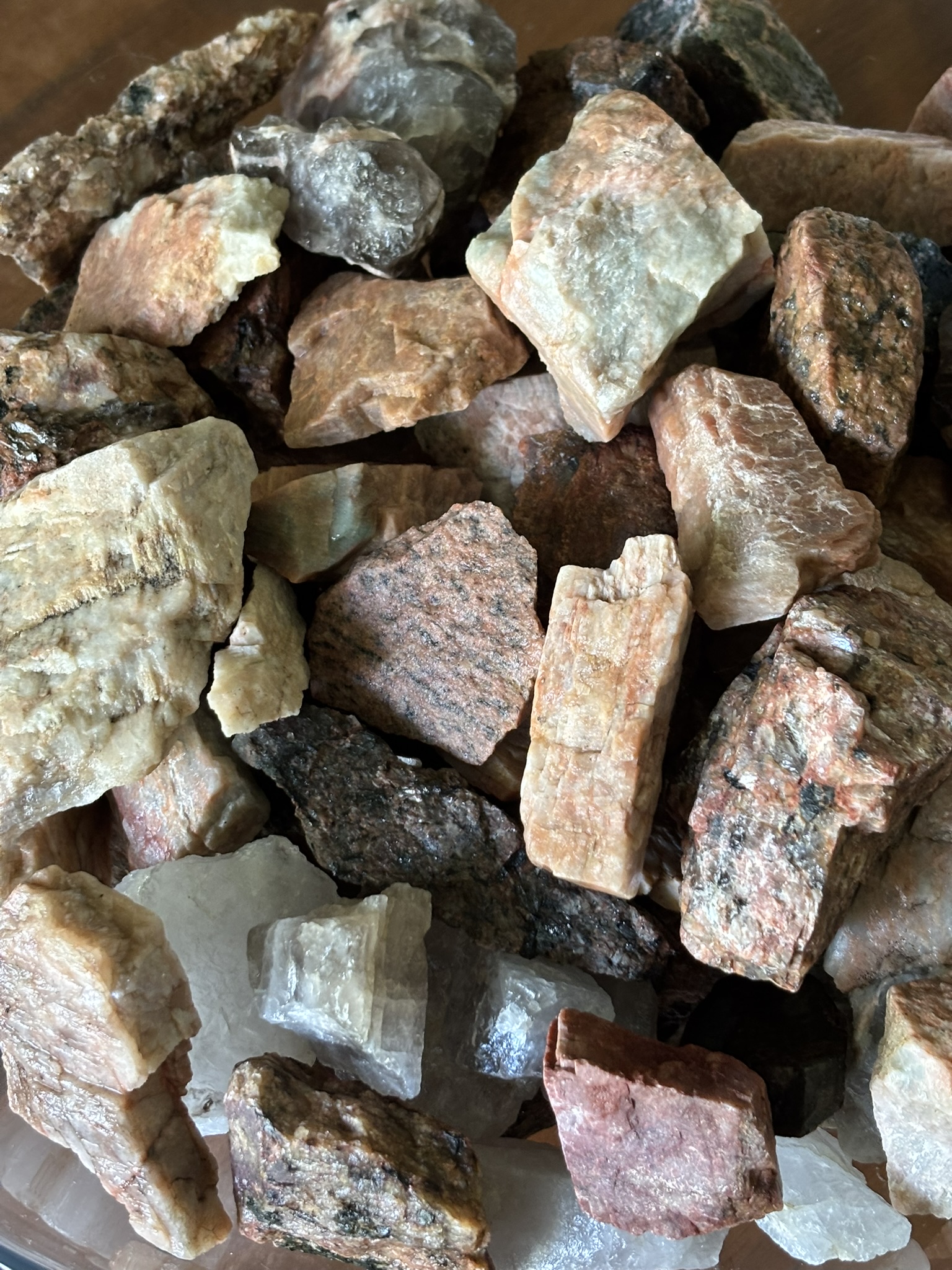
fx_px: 1907
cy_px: 635
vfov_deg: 36.8
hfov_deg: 28.0
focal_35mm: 52
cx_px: 476
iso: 200
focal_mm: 5.96
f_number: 1.6
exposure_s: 1/40
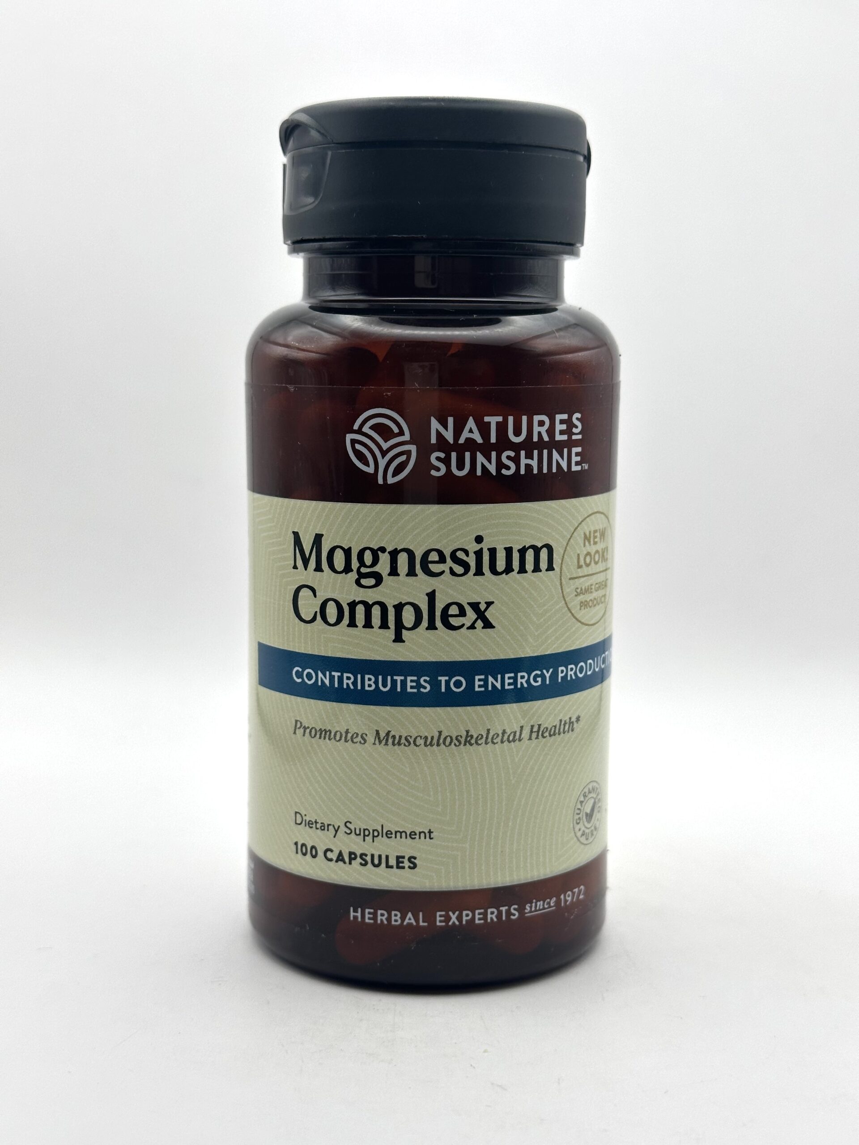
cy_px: 572
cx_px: 430
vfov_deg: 39.7
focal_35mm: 48
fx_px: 1588
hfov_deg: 30.3
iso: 64
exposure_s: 1/301
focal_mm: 6.86
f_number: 1.78
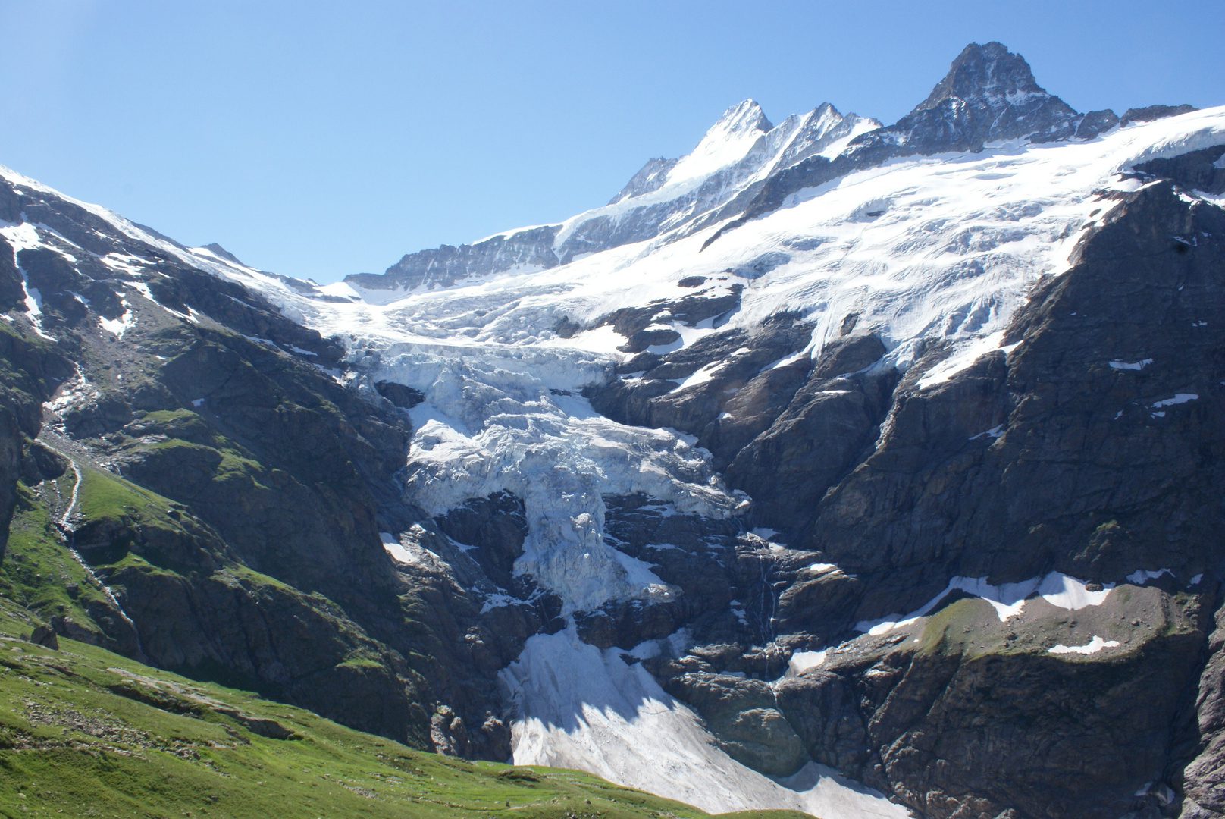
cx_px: 612
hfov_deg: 67.3
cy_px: 410
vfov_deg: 48.0
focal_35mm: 27
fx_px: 919
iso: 400
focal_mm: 18
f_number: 16
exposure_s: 1/200
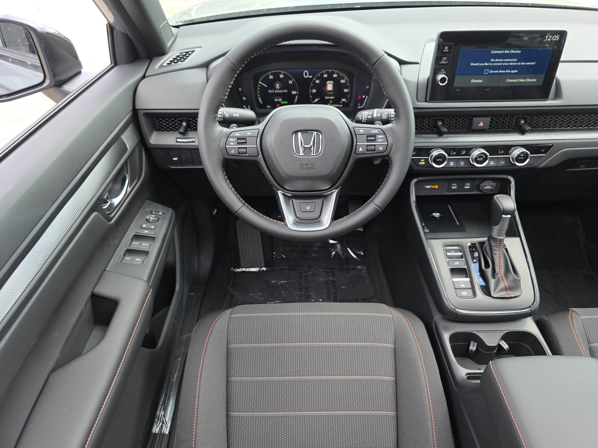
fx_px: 397
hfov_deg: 73.9
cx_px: 299
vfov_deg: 58.9
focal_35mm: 23
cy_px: 224
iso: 40
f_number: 1.7
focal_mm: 6.3
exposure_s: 1/180
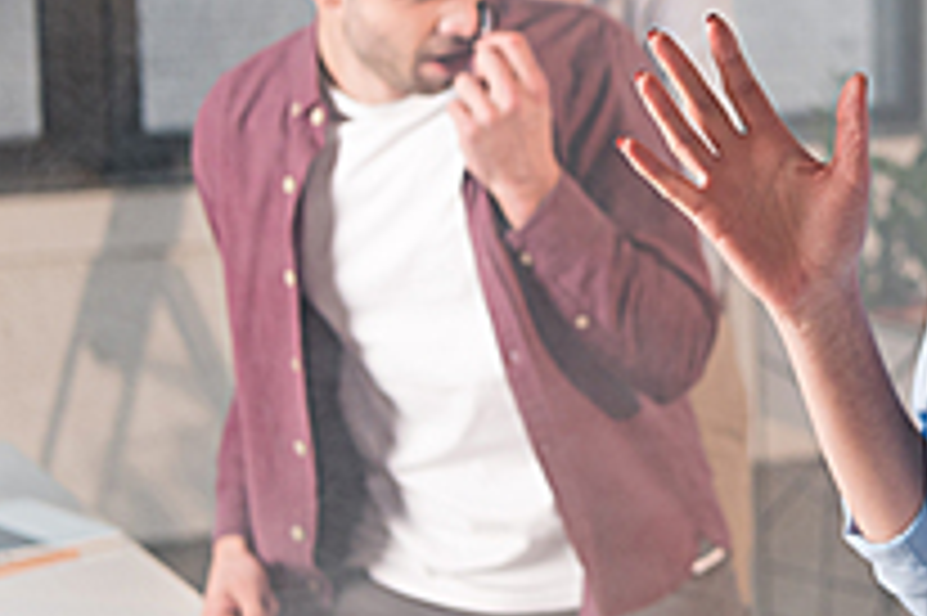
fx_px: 2624
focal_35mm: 102
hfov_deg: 19.2
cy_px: 171
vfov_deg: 13.4
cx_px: 1012
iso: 250
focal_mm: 42
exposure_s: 1/160
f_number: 2.8
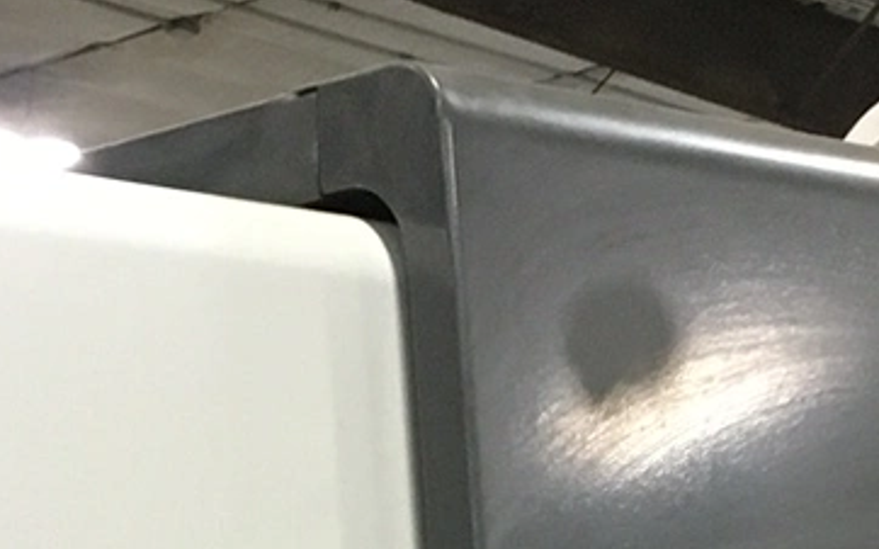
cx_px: 631
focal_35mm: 170
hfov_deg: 12.3
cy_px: 1428
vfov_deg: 7.1
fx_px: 4071
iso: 125
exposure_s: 1/30
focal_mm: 4.15
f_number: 2.2
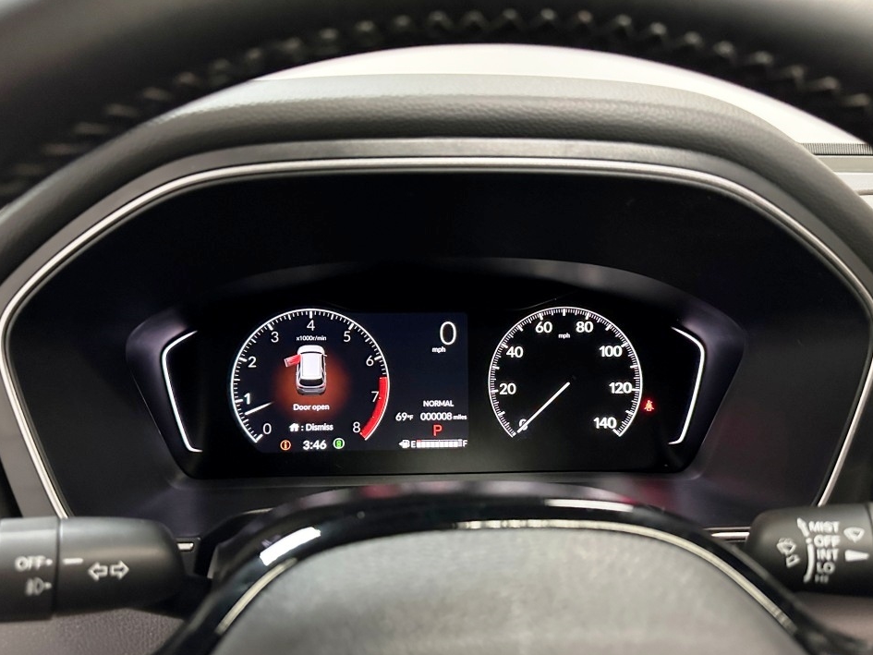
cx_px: 440
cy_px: 353
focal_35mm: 26
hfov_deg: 67.3
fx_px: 656
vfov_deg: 53.0
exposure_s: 1/30
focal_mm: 6.86
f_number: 1.78
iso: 800
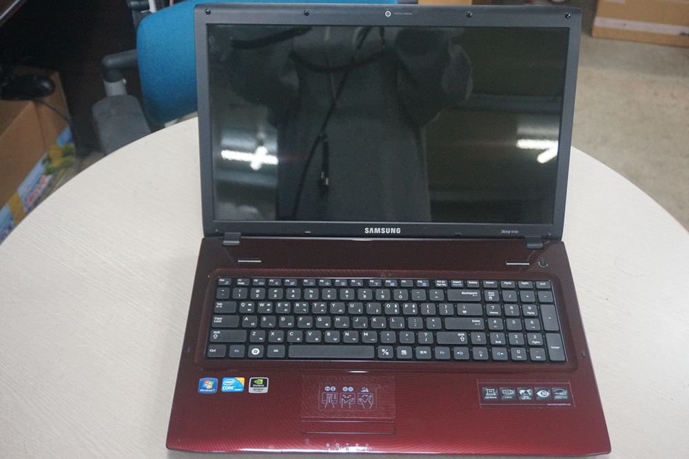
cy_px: 230
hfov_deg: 46.4
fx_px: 804
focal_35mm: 42
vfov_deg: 31.9
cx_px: 344
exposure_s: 1/160
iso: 2000
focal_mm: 28
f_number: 4.5
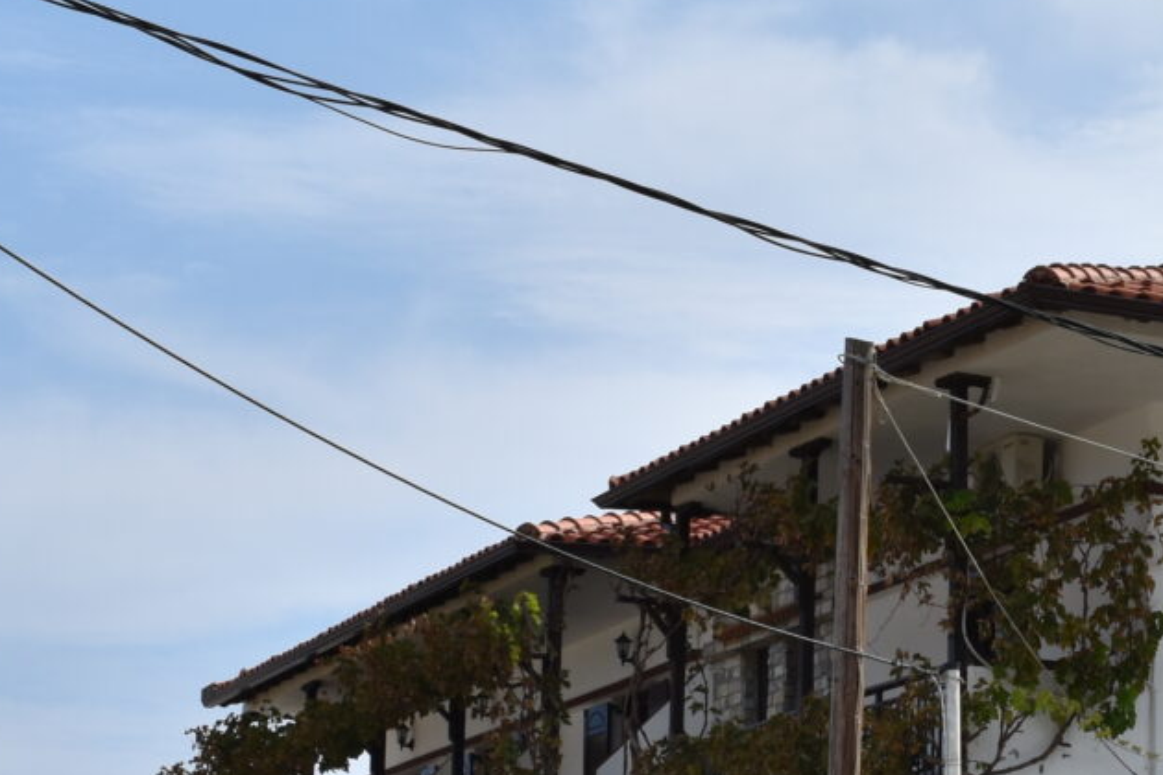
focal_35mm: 117
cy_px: 877
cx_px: 1095
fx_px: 3779
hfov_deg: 17.2
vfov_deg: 11.5
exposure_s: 1/200
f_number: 13
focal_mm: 24
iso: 100
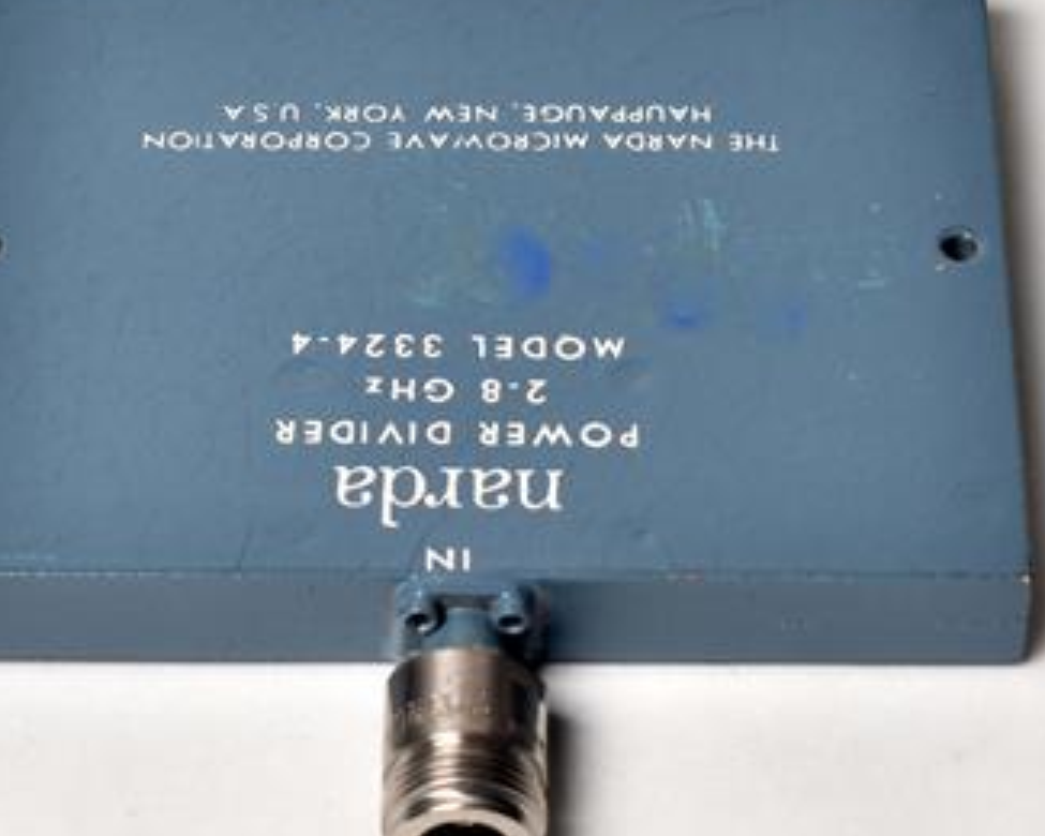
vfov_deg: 14.8
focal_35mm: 104
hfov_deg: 18.5
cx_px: 537
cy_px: 301
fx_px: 3217
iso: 200
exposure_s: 1/200
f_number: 8
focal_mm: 40
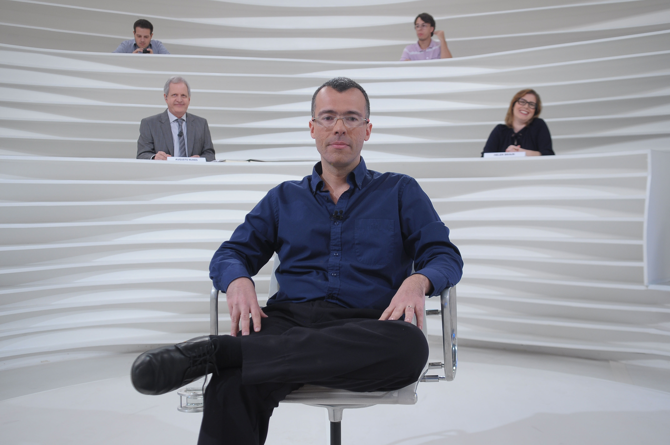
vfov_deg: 38.3
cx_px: 335
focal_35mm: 34
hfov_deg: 55.2
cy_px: 222
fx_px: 641
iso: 200
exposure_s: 1/80
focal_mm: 23
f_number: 2.8
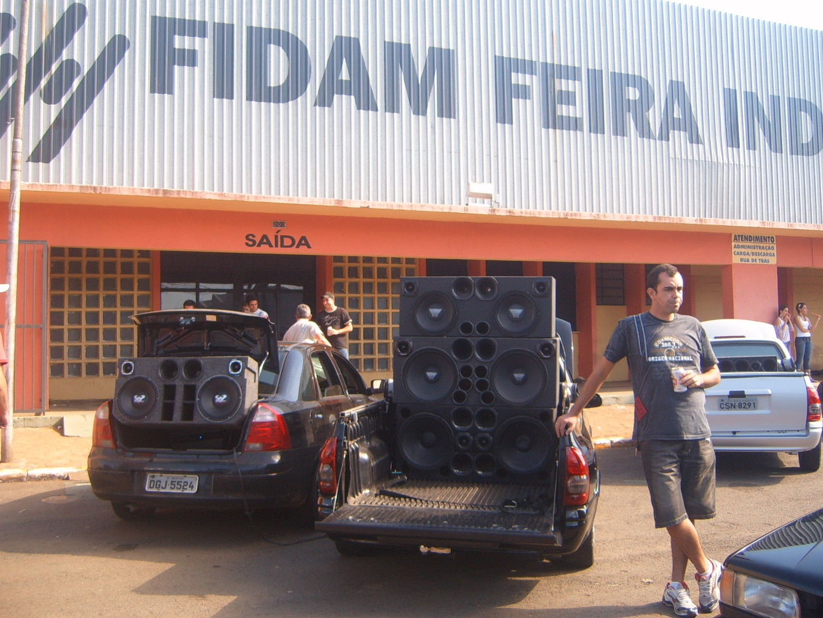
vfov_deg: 38.7
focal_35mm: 37
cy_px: 309
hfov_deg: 50.1
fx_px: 880
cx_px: 412
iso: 63
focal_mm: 6.2
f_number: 2.9
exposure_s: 1/125
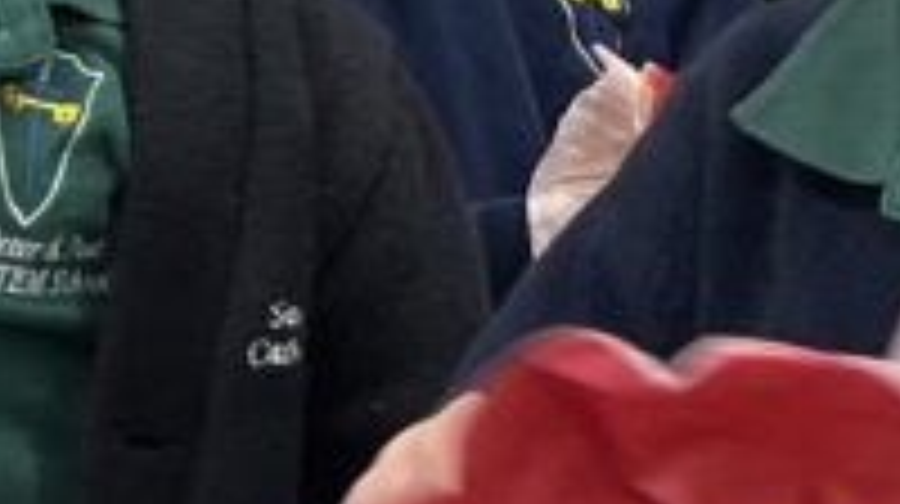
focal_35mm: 218
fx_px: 5197
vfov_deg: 5.5
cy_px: -450
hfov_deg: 9.2
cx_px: 1917
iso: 100
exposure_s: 1/120
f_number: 1.5
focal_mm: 5.7
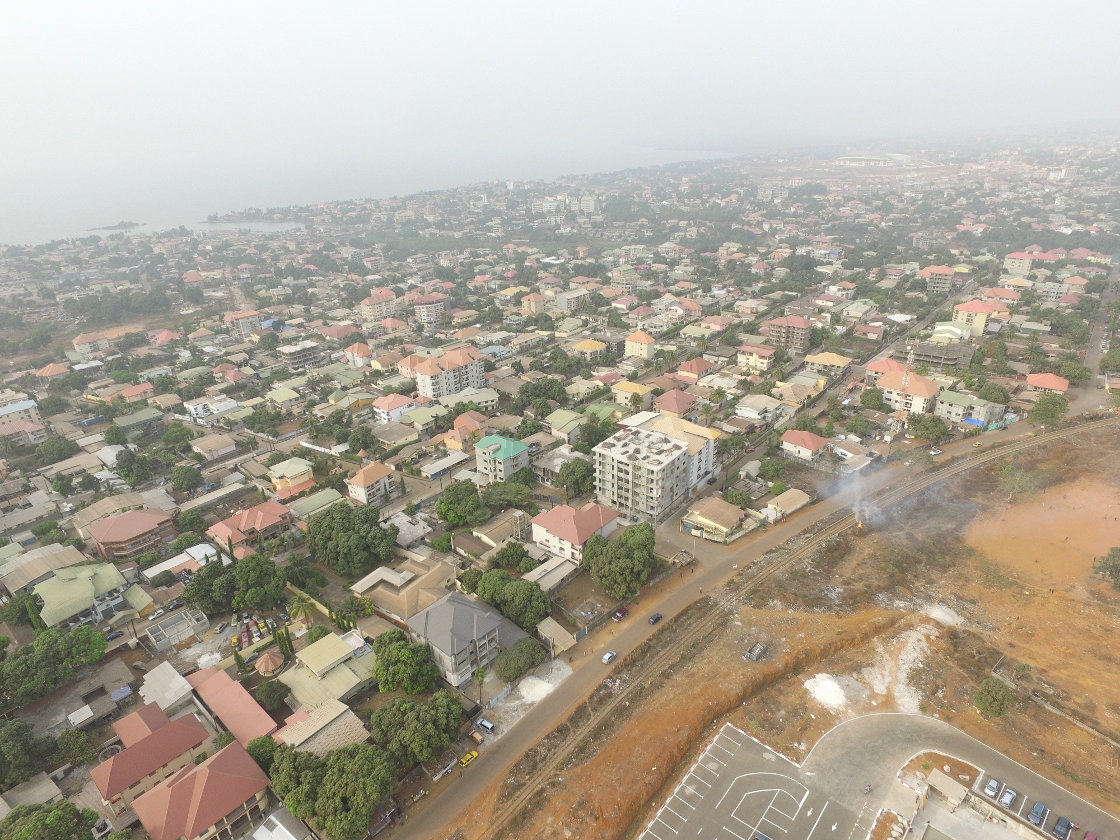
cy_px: 420
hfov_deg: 81.7
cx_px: 560
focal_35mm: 20
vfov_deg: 66.0
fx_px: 647
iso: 100
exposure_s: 1/162
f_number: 2.8
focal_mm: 3.61
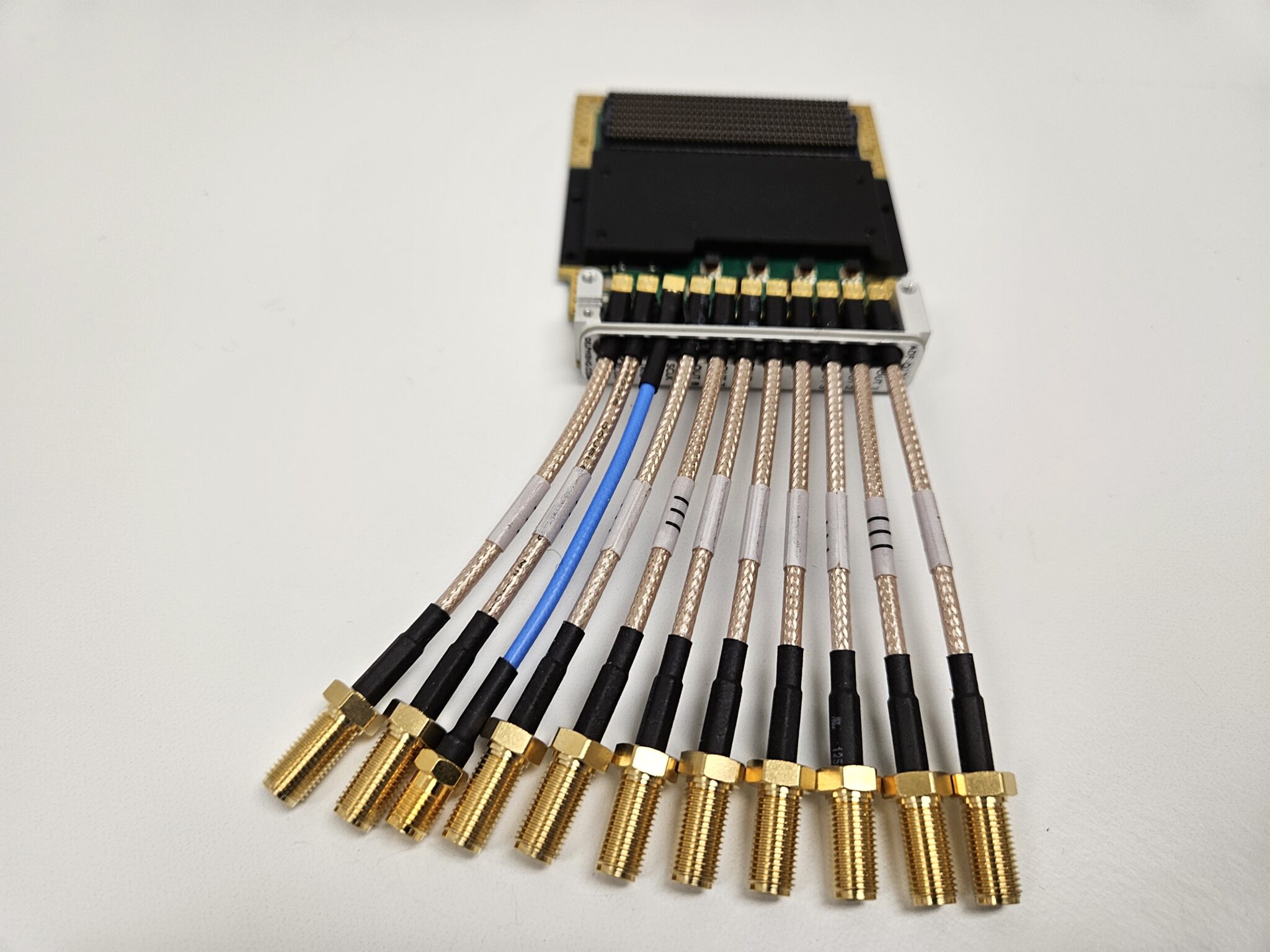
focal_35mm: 23
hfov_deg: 73.9
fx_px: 844
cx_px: 635
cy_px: 476
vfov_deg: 58.9
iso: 50
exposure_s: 1/61
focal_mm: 5.4
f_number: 1.8
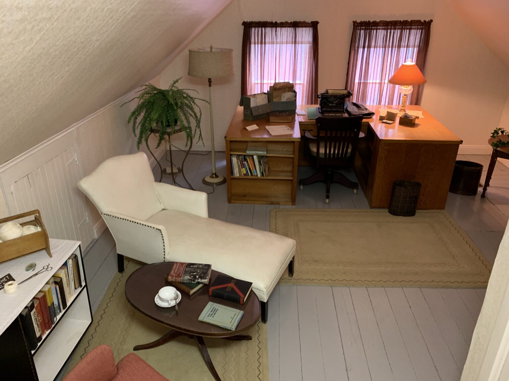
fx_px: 382
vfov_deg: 53.1
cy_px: 190
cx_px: 254
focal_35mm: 26
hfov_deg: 67.3
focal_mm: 4.25
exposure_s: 1/30
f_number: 1.8
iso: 400
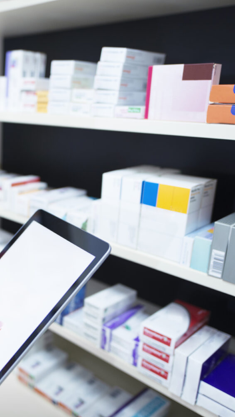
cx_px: 17
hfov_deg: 34.3
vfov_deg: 61.0
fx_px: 354
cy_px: 212
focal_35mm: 32
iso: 500
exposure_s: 1/200
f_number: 1.6
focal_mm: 20
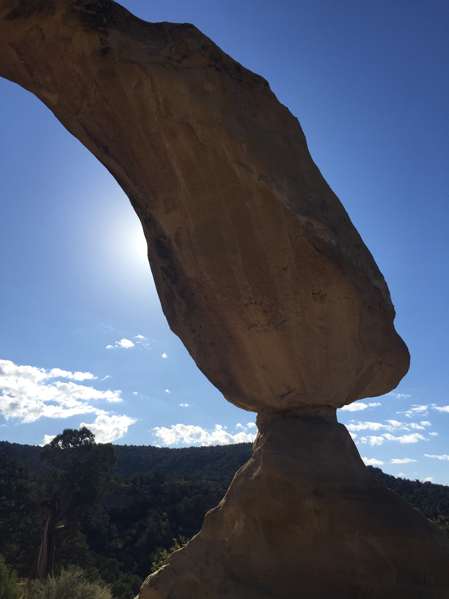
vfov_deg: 61.7
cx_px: 224
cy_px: 300
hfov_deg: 48.2
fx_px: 502
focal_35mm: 29
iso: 32
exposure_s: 1/4405
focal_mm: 4.15
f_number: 2.2
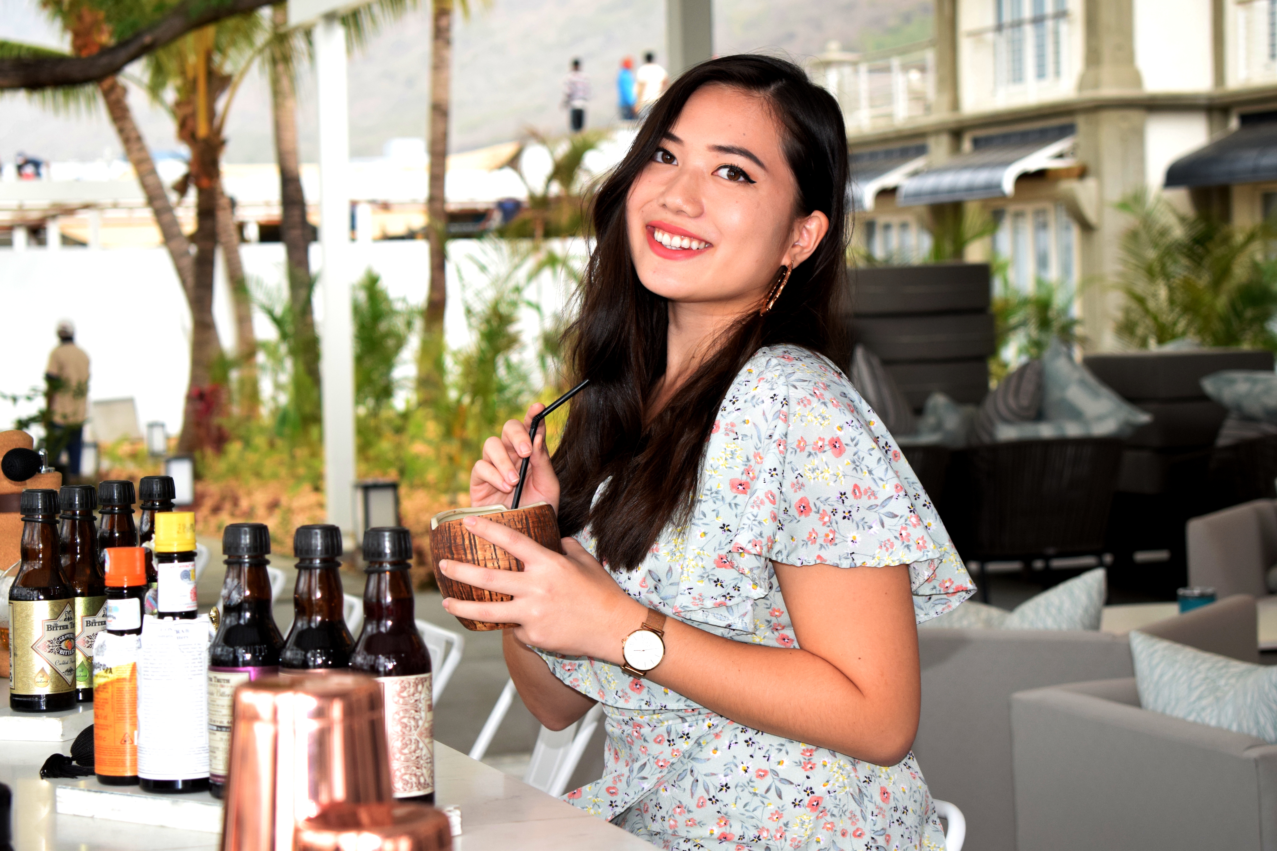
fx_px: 2926
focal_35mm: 82
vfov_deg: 16.6
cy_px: 426
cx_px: 638
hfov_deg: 24.6
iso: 800
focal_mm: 55
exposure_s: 1/125
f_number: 5.6
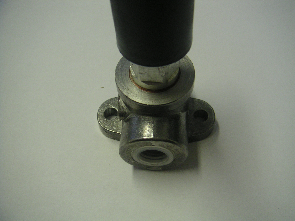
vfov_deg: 37.7
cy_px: 110
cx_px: 148
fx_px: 324
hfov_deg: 49.0
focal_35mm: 38
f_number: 2.8
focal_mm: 6
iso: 100
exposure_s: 1/30
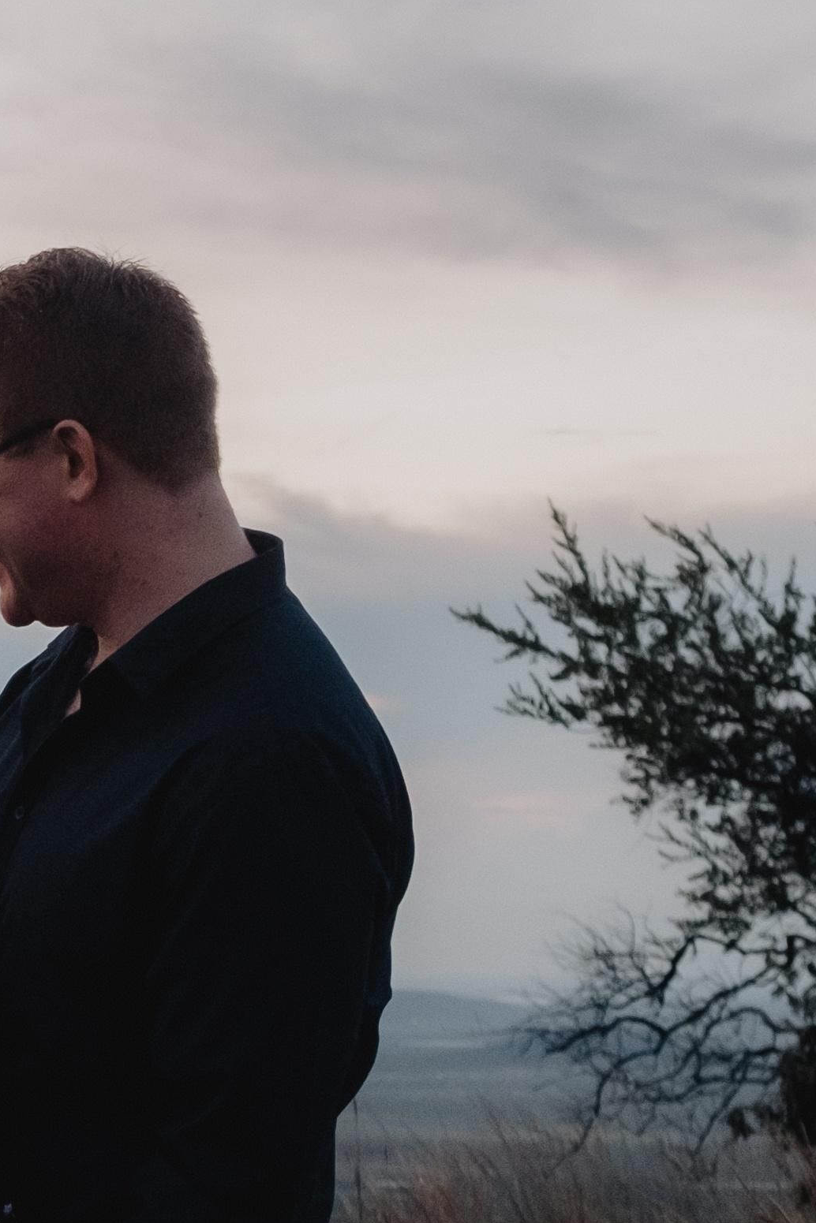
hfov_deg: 9.6
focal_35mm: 134
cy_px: 1165
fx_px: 4556
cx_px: -805
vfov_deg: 15.1
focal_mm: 23
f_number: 4
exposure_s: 1/125
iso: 1000
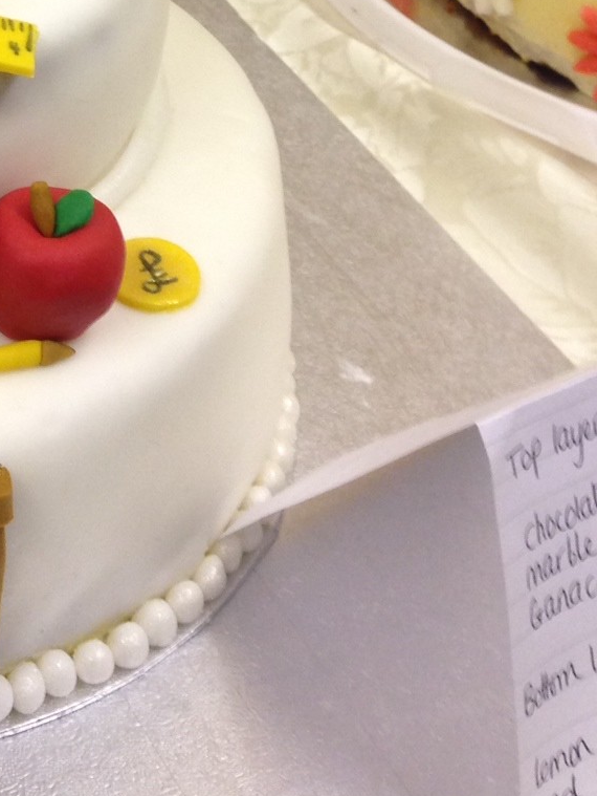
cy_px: -166
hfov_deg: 15.8
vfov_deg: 20.5
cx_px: -157
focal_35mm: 89
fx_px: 2045
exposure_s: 1/20
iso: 100
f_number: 2.4
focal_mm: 4.12
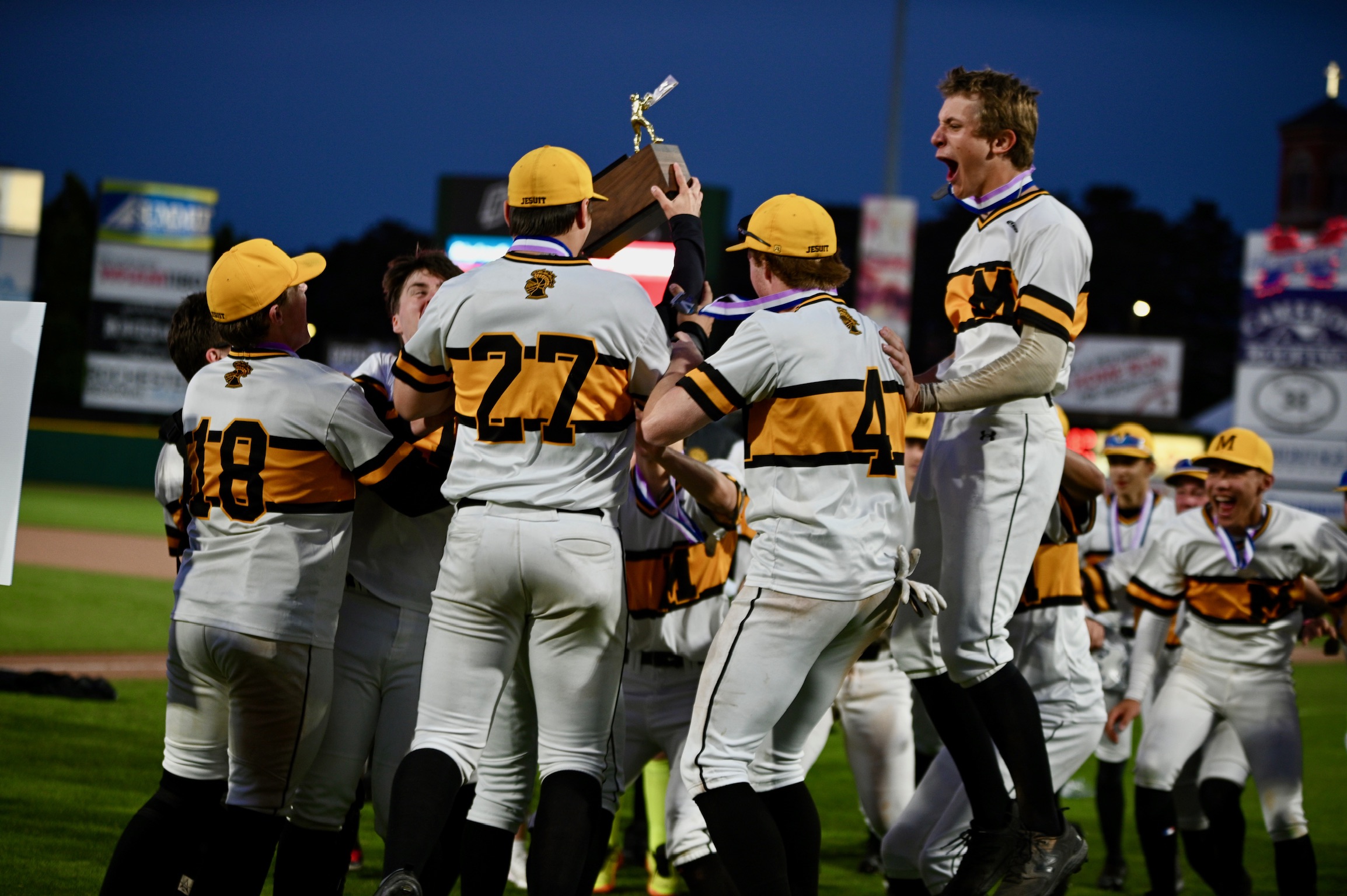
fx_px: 3216
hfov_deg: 23.7
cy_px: 448
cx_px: 674
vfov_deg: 15.9
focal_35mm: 86
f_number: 2.8
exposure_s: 1/400
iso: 640
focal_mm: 86
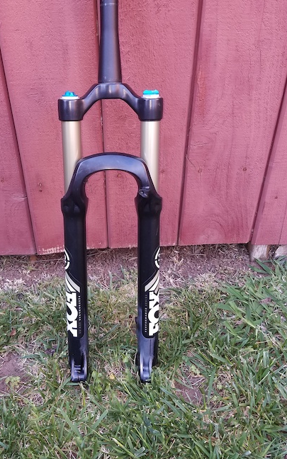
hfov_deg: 37.1
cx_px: 115
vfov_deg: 56.4
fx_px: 425
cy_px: 191
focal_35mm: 34
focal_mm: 4.2
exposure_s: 1/60
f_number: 1.7
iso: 80
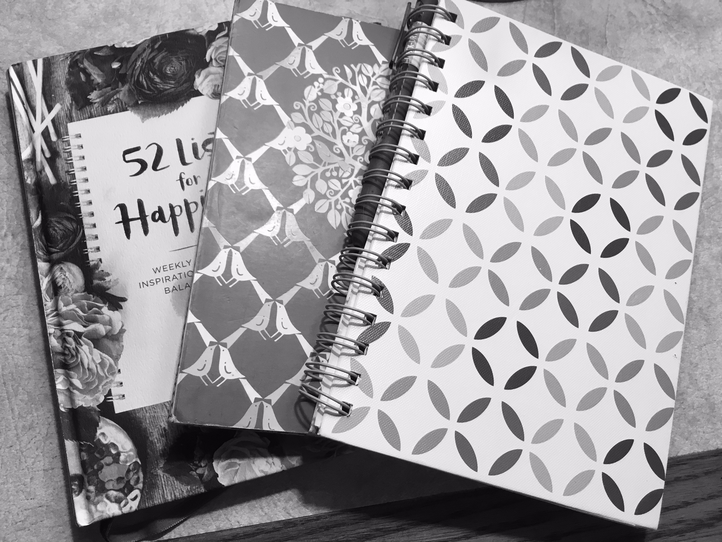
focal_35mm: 29
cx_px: 361
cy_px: 271
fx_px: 605
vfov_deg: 48.2
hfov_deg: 61.7
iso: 64
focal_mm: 4.15
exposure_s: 1/30
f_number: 2.2
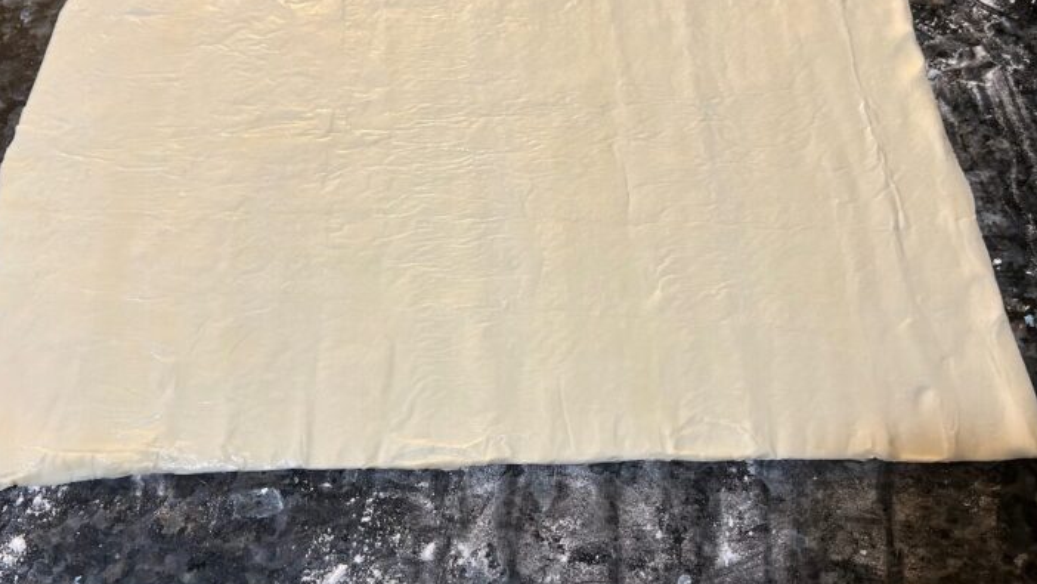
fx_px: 852
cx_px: 505
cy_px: 269
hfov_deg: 62.6
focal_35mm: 31
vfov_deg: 37.8
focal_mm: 5.7
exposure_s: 1/60
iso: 160
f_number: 1.5
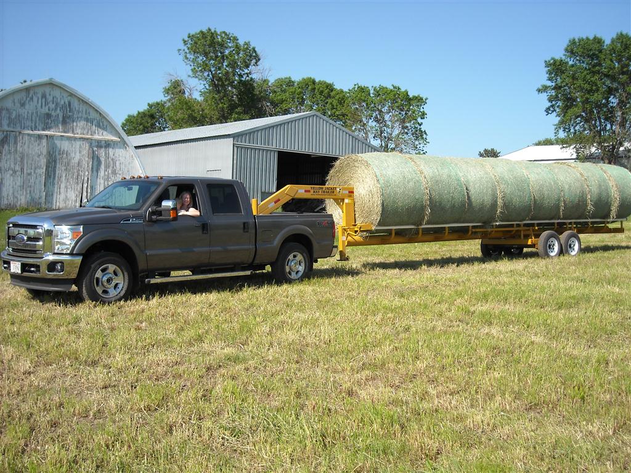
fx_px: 802
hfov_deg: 42.9
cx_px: 316
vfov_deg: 32.9
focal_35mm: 44
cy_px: 236
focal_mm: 7.1
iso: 64
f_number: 6.1
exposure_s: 1/184
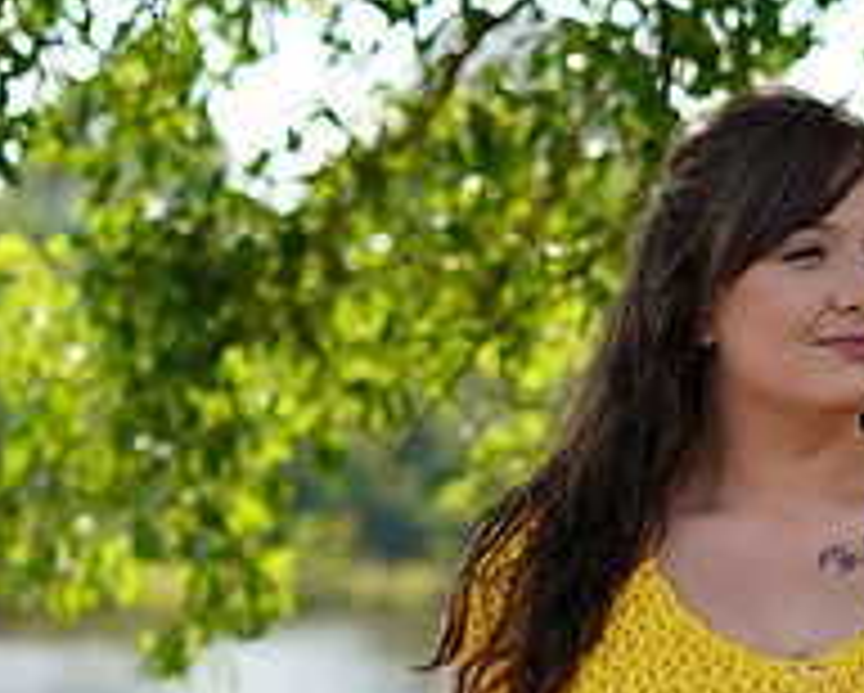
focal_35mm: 122
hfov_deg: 15.6
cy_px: 747
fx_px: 3123
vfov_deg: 12.5
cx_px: 740
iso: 100
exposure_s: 1/1250
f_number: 2.2
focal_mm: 50
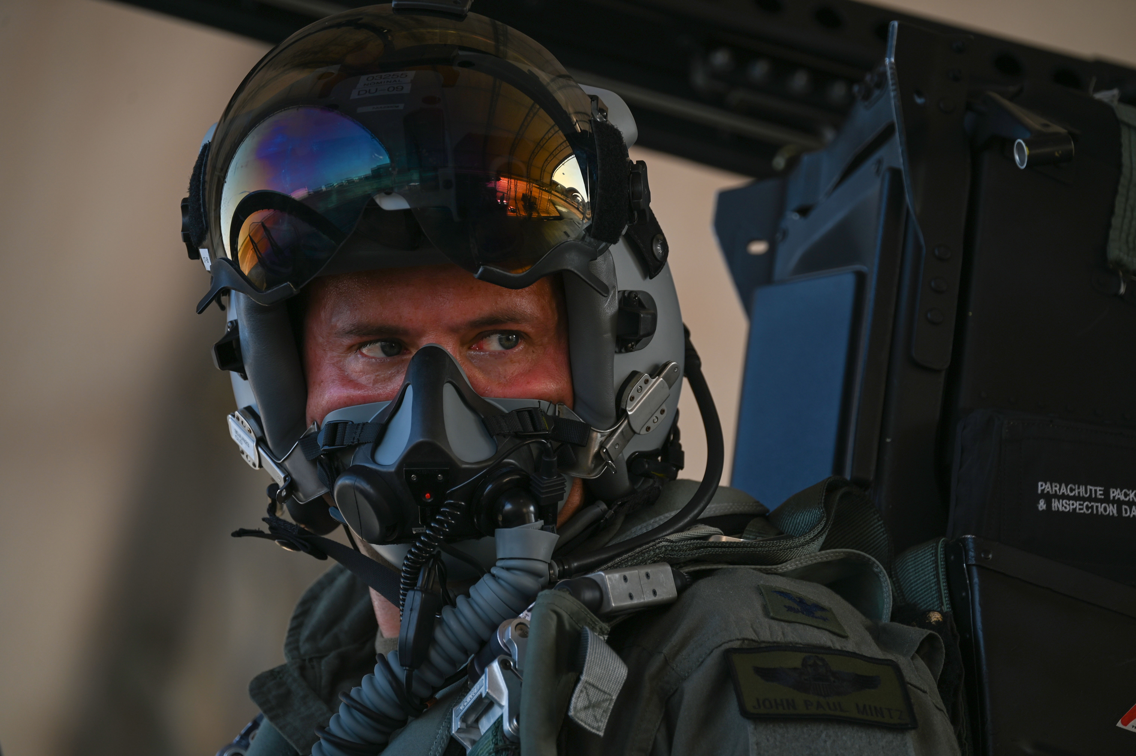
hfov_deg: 6.1
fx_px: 10722
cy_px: 378
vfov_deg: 4.0
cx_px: 568
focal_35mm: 340
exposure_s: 1/125
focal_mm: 340
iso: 125
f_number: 5.3
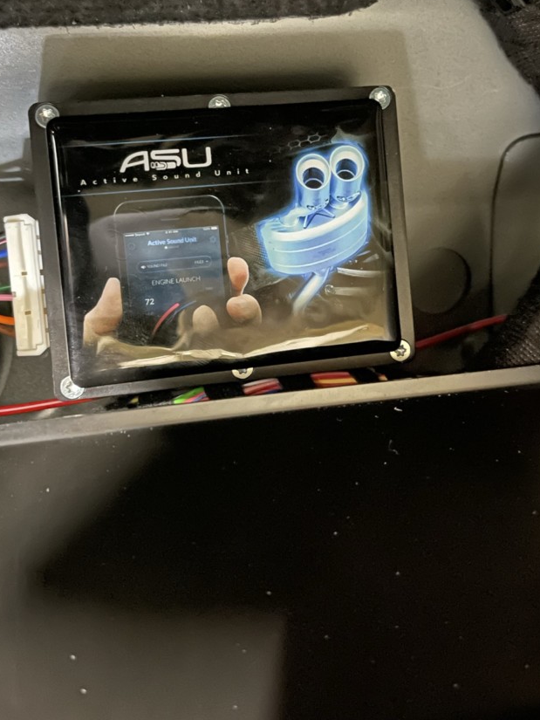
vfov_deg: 43.6
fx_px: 894
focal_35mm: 43
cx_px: 245
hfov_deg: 33.6
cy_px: 282
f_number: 1.6
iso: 2500
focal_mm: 5.1
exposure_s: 1/2
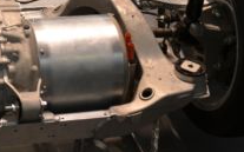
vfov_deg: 14.9
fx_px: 565
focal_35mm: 85
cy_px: -27
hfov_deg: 23.1
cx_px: -18
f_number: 3.5
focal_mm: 18
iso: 560
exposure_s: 1/60
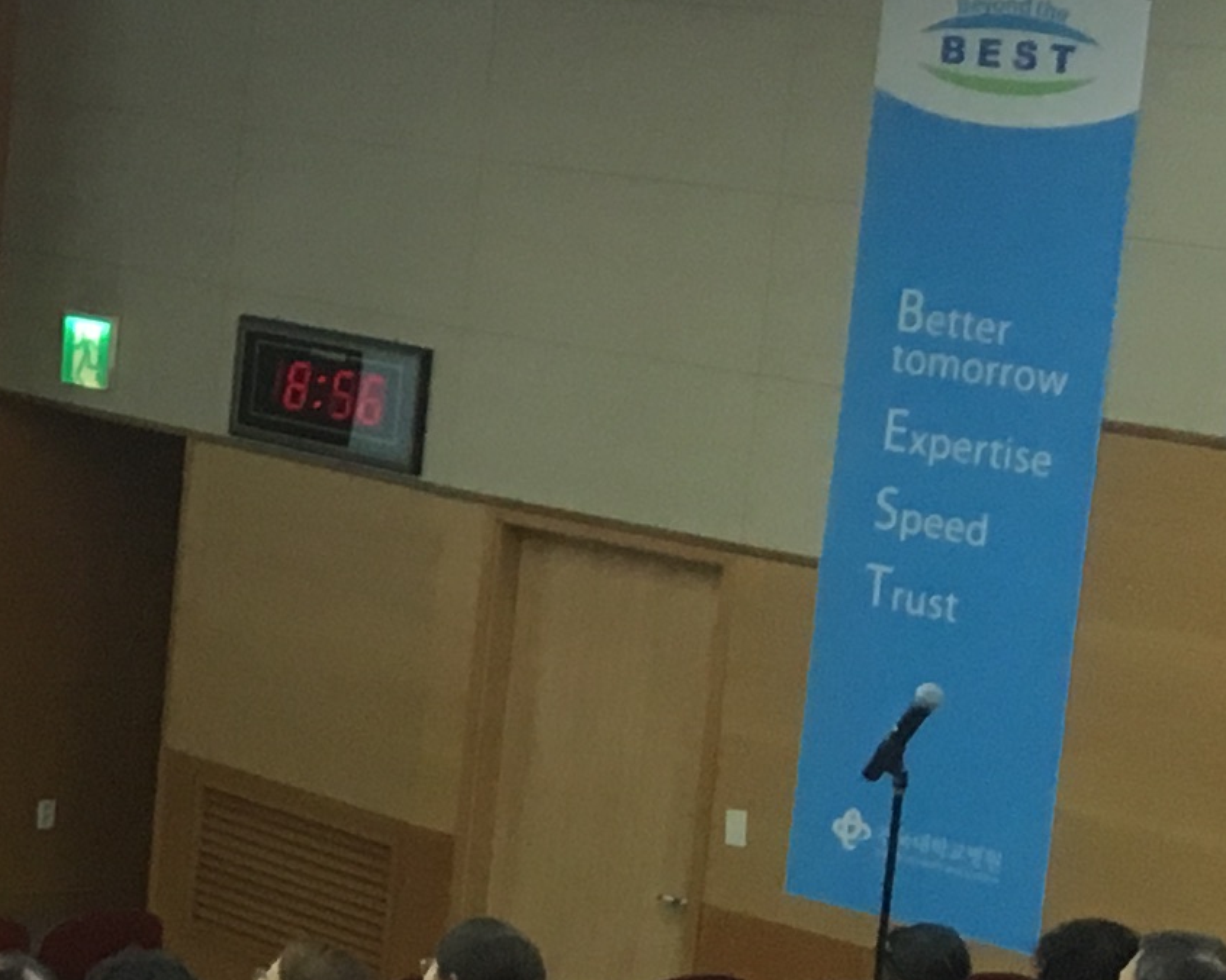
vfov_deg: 11.4
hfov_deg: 11.8
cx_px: -1640
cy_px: 428
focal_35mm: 135
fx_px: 4898
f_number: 2.2
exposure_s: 1/30
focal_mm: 4.15
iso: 80
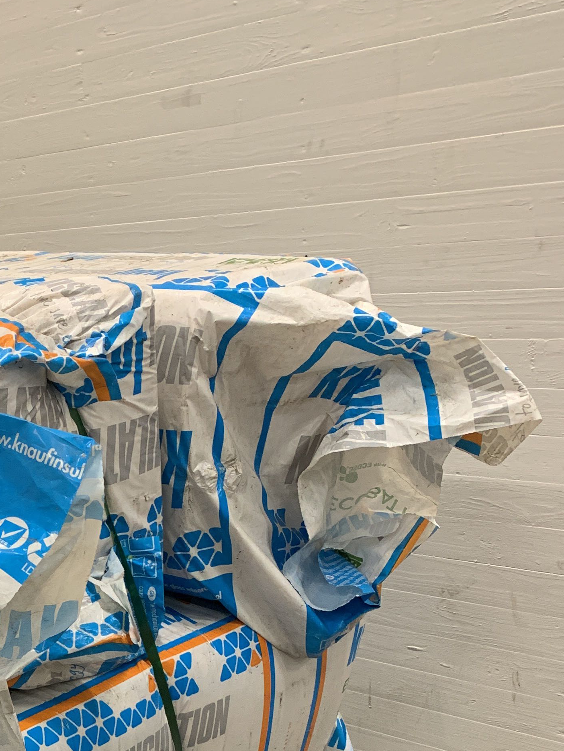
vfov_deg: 31.5
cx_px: -31
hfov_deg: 24.6
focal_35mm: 56
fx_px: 1217
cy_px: 765
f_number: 1.8
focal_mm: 4.25
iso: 100
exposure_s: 1/78
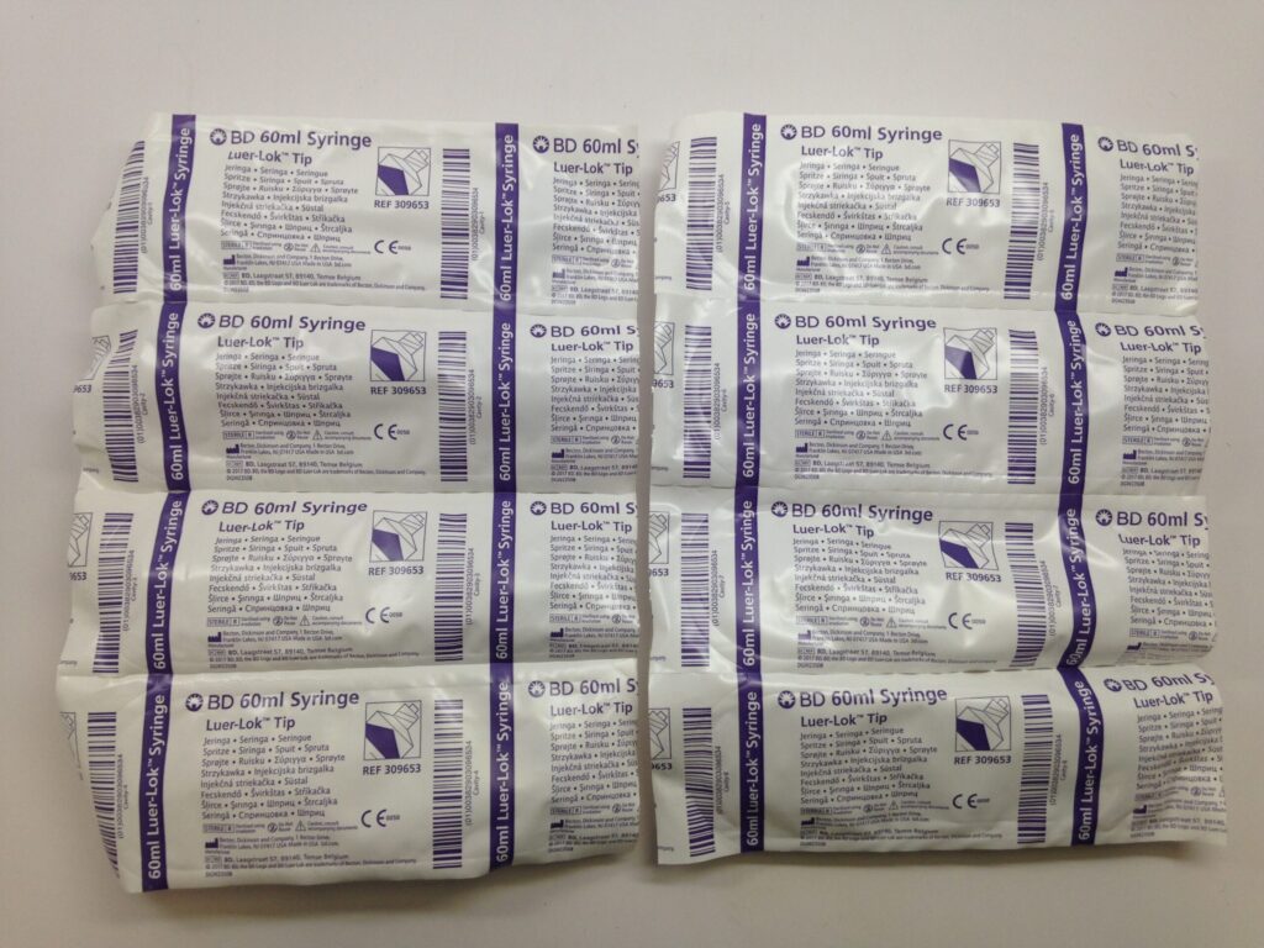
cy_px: 474
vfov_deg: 42.9
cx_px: 632
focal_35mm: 33
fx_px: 1205
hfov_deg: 55.4
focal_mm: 4.12
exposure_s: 1/60
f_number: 2.4
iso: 50
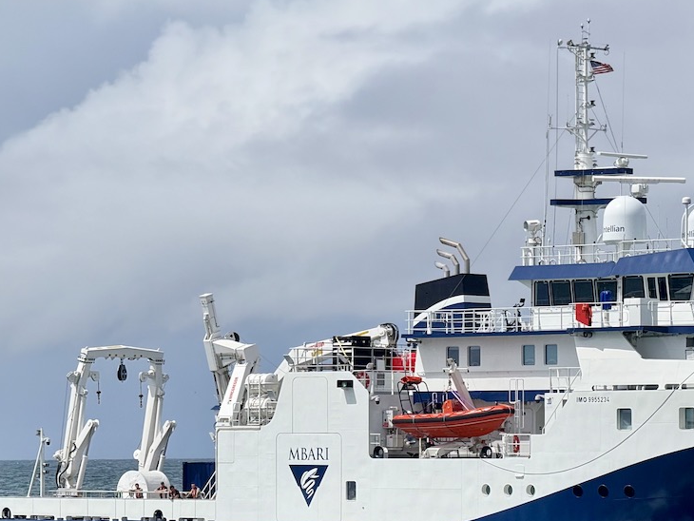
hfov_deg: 10.4
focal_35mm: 189
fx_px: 3790
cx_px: 513
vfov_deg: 7.9
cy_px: 390
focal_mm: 15.66
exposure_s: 1/2146
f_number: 2.8
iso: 50
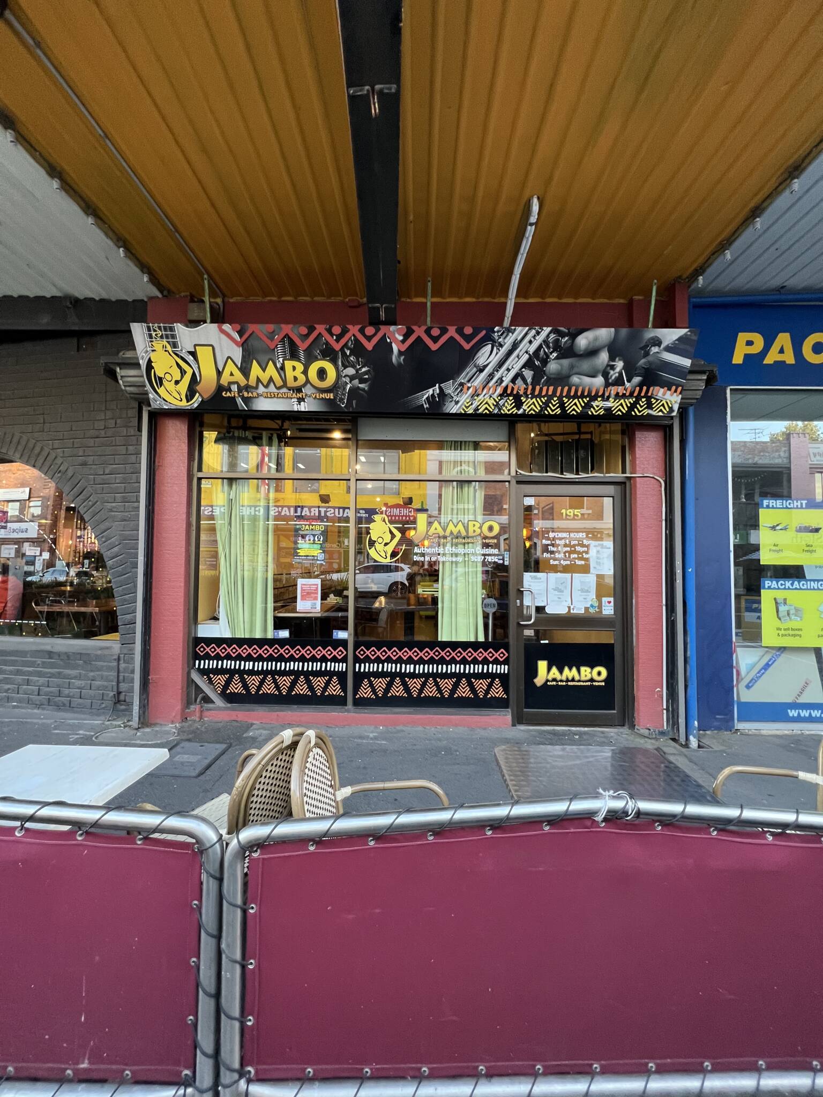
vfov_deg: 106.2
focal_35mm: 13
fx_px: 412
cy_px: 548
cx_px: 412
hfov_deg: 89.9
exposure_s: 1/100
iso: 250
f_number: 1.8
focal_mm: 1.57
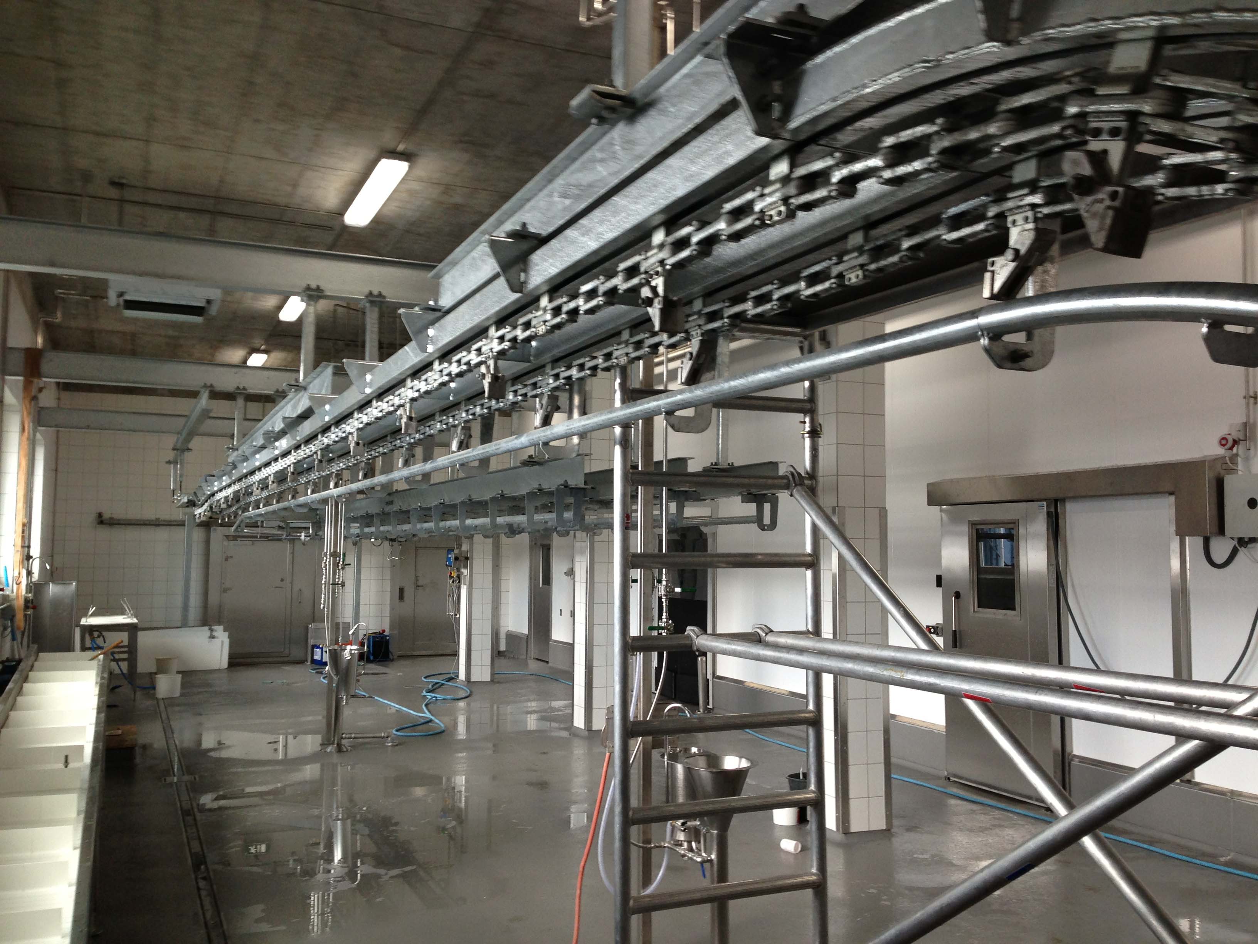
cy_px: 472
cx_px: 629
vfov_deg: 42.9
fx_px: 1199
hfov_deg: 55.4
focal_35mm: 33
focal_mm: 4.13
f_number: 2.4
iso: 80
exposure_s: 1/60
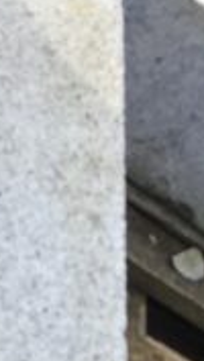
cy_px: 721
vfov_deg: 10.4
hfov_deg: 6.4
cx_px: 35
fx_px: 1821
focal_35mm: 190
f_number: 2.2
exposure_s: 1/989
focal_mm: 4.15
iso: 32
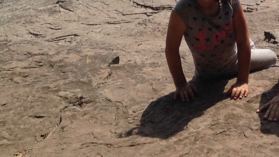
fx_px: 865
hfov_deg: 17.6
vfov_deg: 10.0
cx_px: 319
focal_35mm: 117
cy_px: -97
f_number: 2.4
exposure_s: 1/2513
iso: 50
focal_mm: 4.28
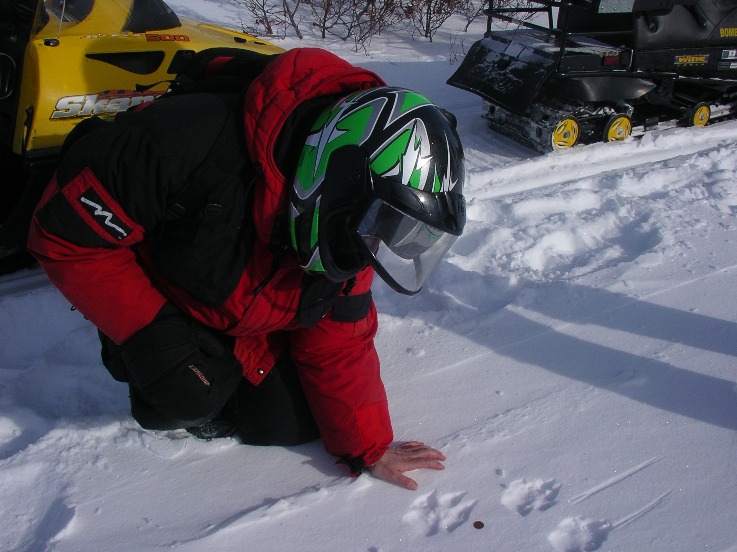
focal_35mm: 37
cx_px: 368
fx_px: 787
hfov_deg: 50.2
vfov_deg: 38.6
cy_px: 276
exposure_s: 1/500
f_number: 6.9
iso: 50
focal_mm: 5.7
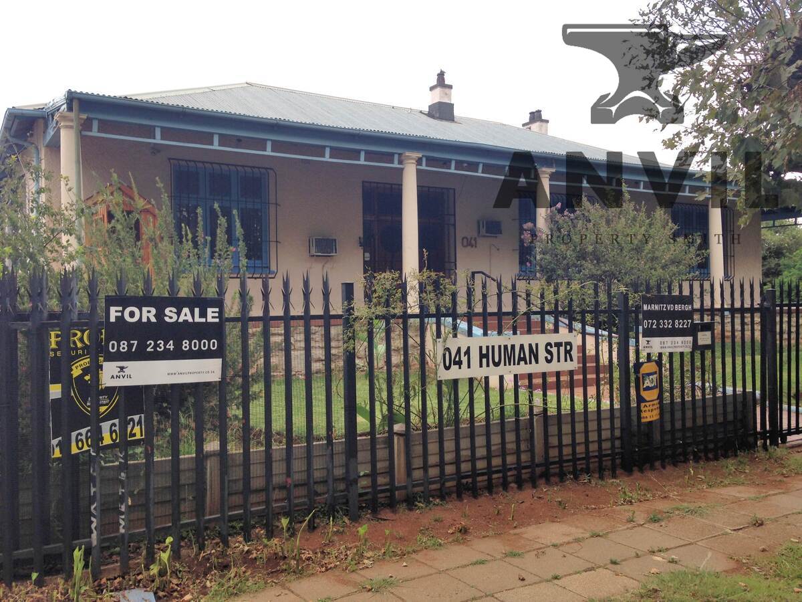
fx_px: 765
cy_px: 301
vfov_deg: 42.9
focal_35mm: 33
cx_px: 401
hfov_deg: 55.4
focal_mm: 4.12
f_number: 2.4
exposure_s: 1/401
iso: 50
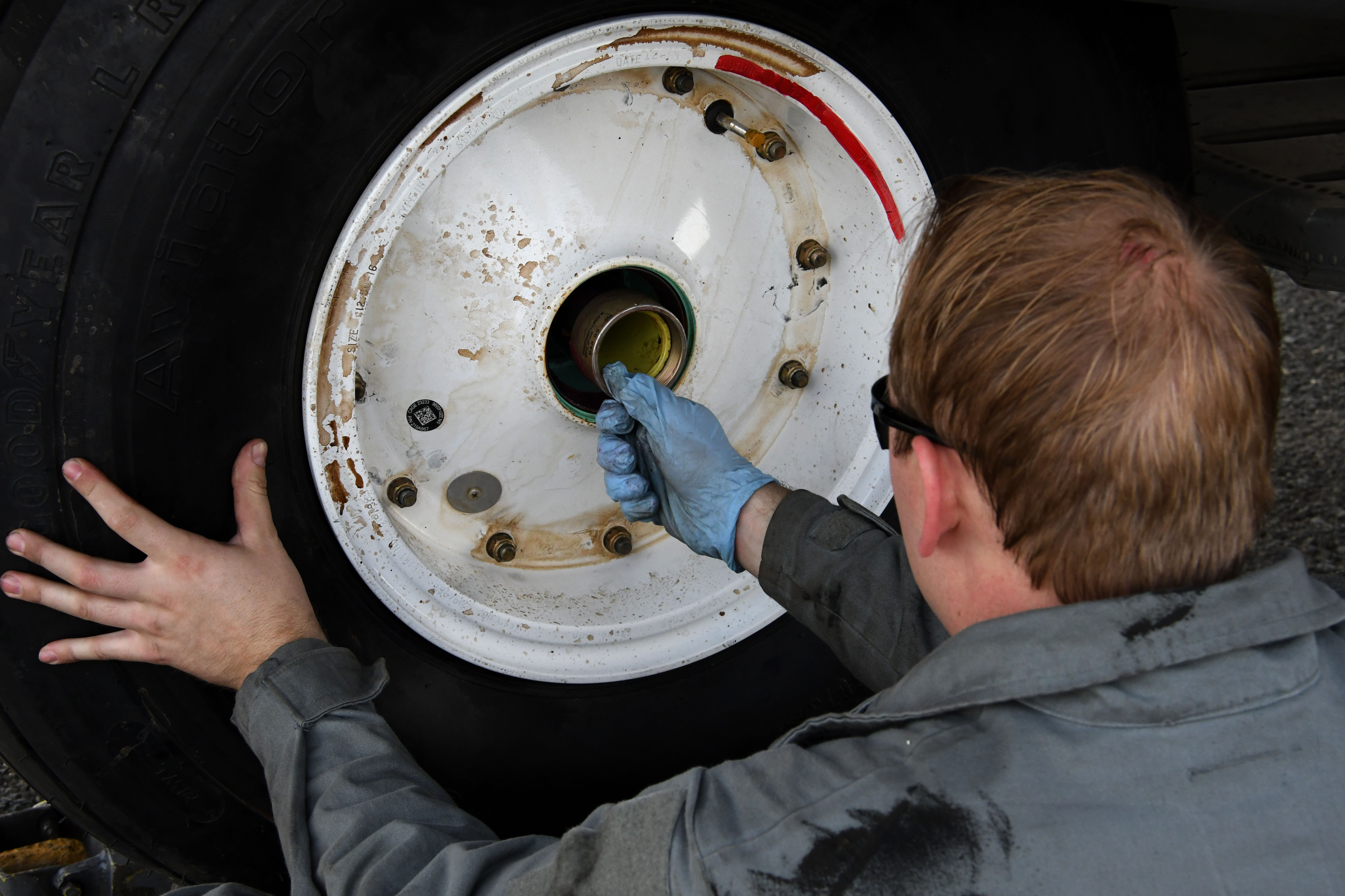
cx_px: 672
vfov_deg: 17.5
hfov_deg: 26.0
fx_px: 2914
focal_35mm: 78
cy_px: 448
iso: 1000
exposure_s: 1/640
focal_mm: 52
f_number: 7.1
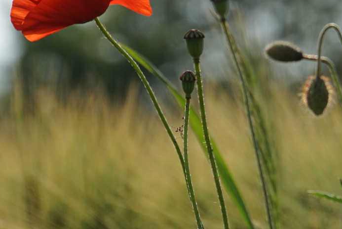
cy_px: 77
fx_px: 3793
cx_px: 336
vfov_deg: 3.5
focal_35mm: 399
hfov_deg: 5.2
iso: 100
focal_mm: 114.4
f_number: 8
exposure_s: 1/500
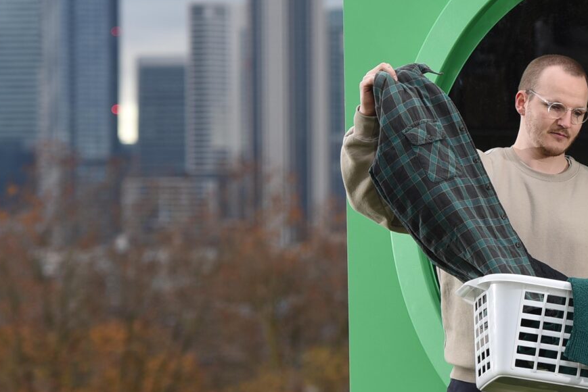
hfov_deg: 6.3
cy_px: 236
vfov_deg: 4.2
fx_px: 5293
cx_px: 629
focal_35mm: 324
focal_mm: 110
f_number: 3.5
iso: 100
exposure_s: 1/160
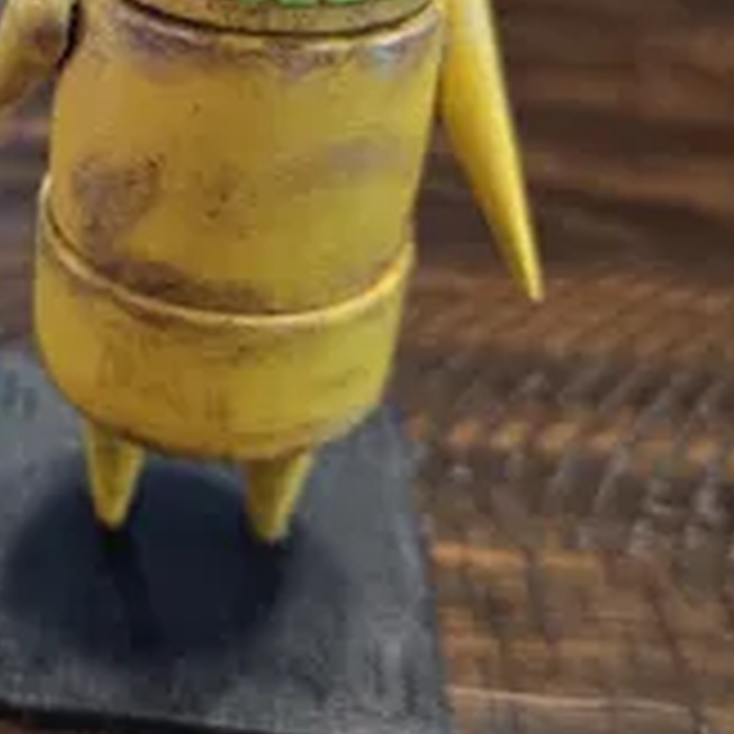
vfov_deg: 32.8
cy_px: 117
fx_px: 1199
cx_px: 104
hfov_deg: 32.7
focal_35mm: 50
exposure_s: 1/120
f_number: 1.7
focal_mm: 6.3
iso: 250
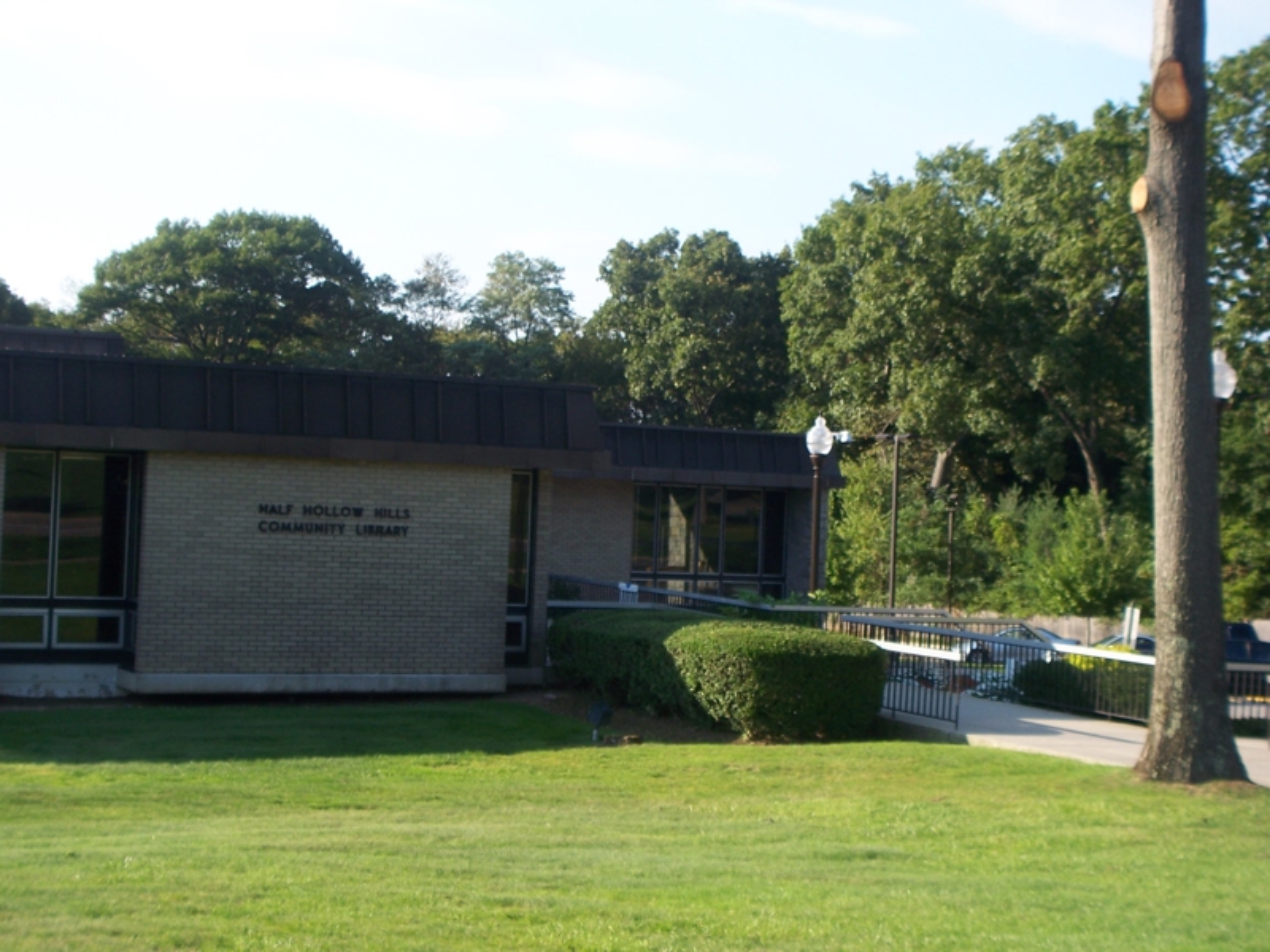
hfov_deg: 31.7
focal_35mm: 61
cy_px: 476
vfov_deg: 24.0
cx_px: 635
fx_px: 2238
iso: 64
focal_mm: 9.9
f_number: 4.1
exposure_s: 1/200
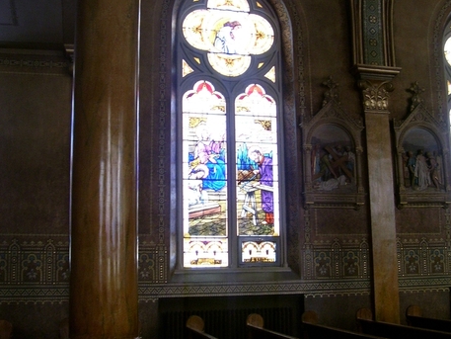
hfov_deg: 41.2
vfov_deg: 31.5
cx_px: 223
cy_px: 171
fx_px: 599
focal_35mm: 46
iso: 160
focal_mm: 5.6
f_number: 2.7
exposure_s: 1/10
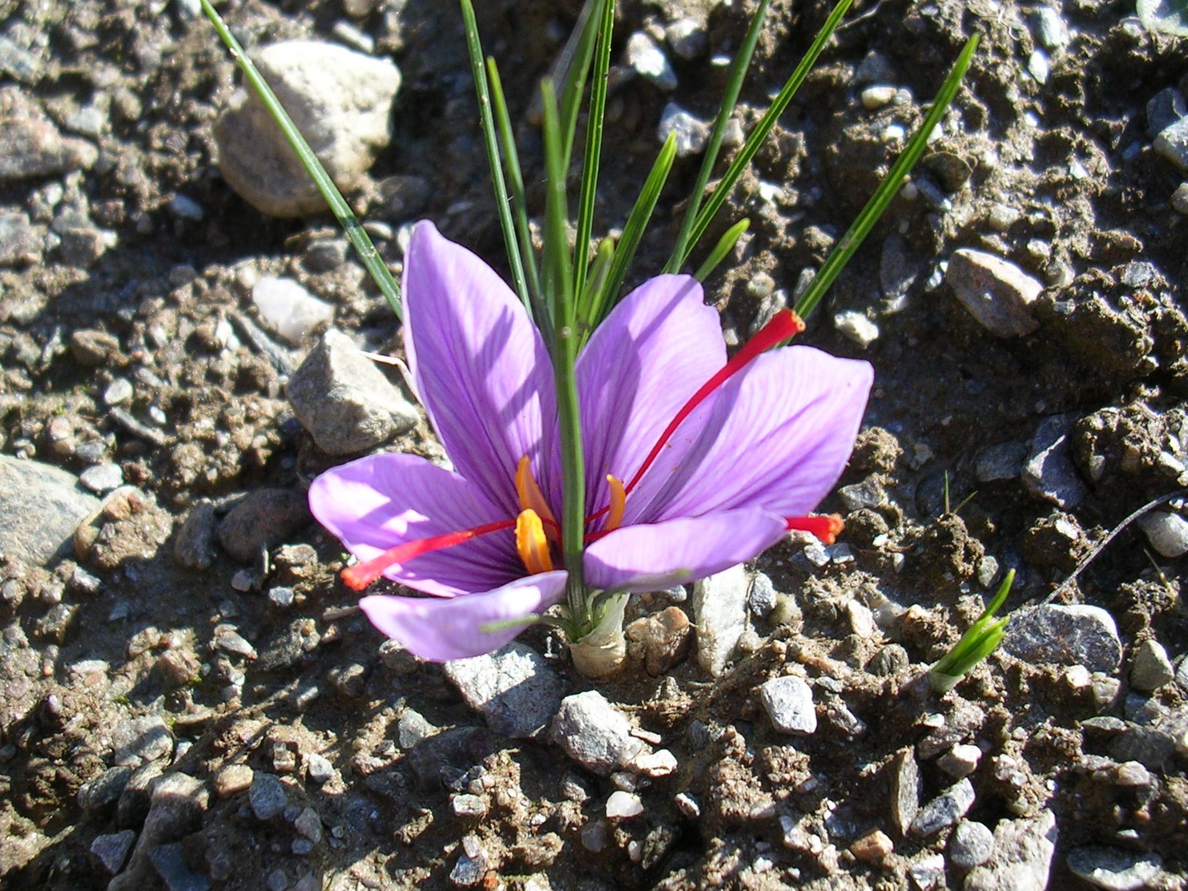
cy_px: 429
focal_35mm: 41
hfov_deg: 45.8
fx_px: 1407
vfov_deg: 35.1
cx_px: 576
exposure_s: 1/450
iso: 50
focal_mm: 5.8
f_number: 2.8
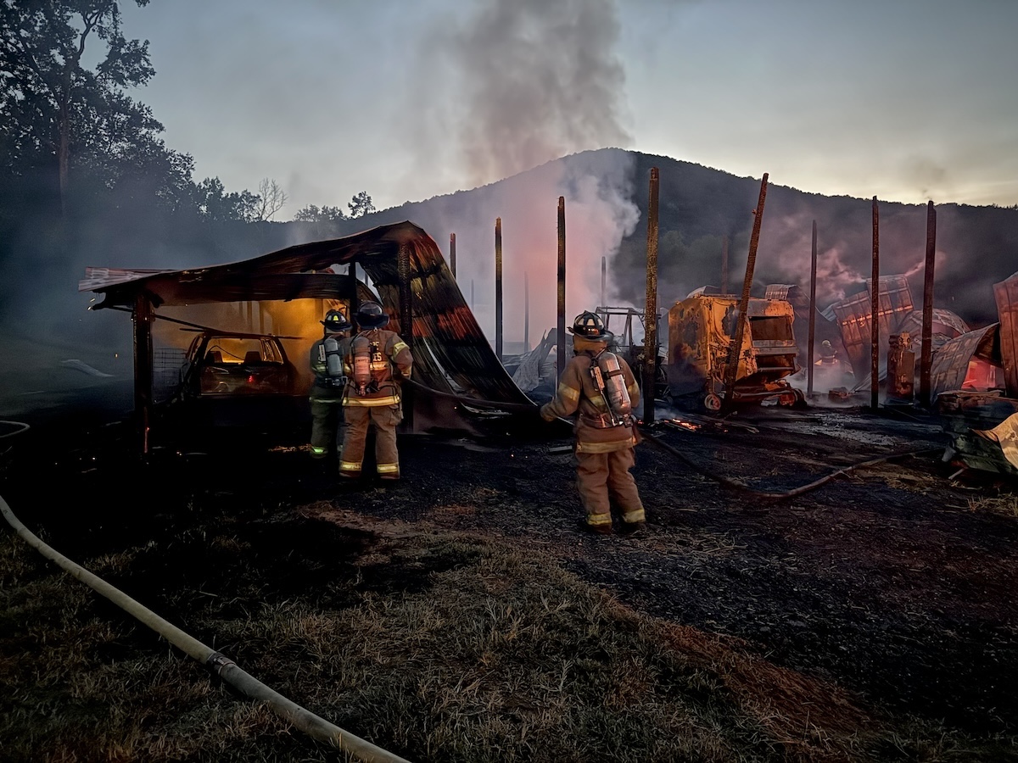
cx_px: 509
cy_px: 382
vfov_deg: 56.8
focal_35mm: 24
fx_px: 706
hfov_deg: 71.6
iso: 2000
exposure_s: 1/23
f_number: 1.78
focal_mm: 6.76
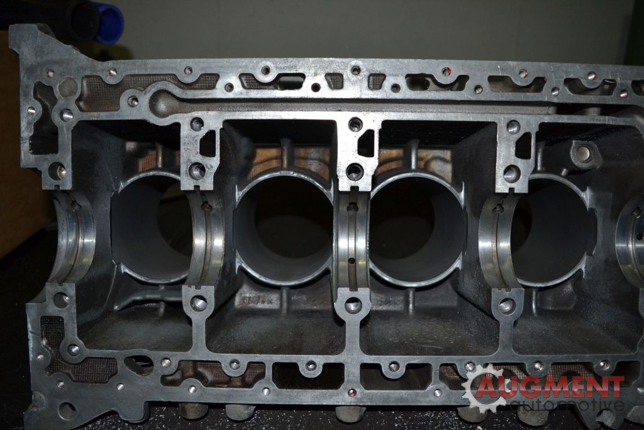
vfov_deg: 47.9
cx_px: 322
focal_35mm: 27
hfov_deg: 67.4
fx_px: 483
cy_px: 215
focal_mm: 18
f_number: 3.5
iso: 500
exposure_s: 1/60
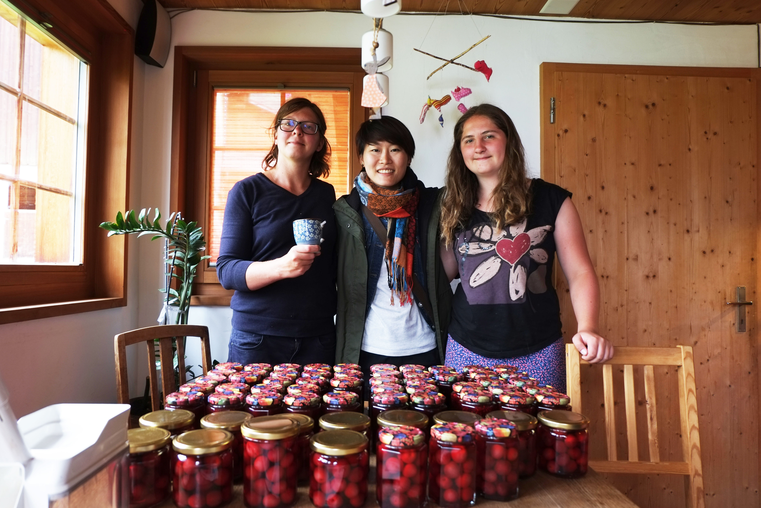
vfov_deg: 53.1
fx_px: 507
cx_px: 380
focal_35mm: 24
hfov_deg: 73.7
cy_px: 254
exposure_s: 1/13
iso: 100
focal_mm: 16
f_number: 4
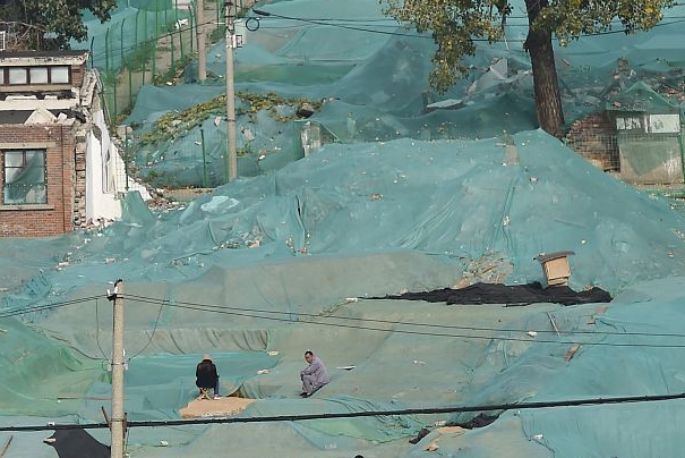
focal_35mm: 337
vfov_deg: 4.1
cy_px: 312
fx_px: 6415
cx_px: 175
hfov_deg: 6.1
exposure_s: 1/1600
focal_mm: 170
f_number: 9
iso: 400
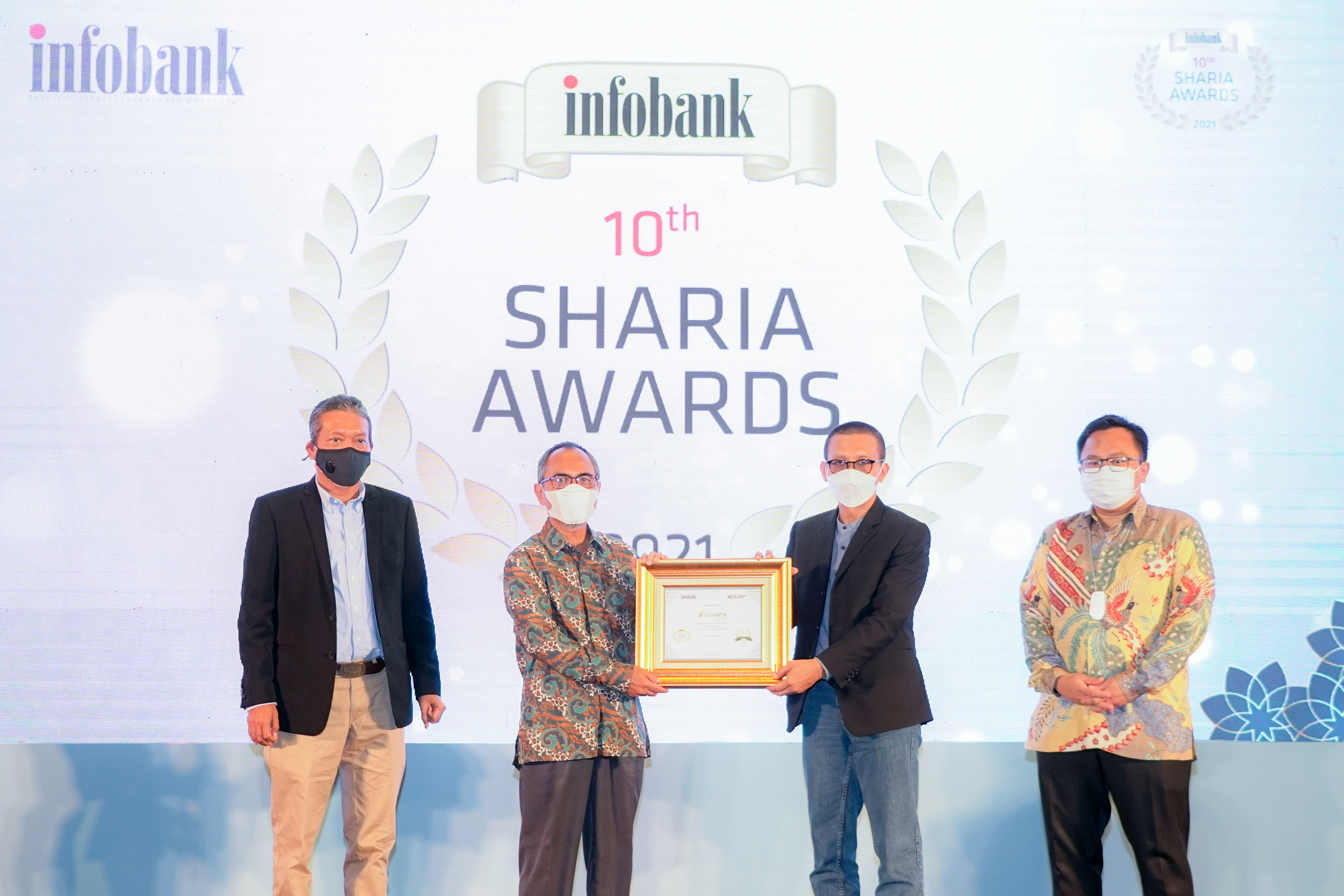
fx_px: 1419
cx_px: 672
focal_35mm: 38
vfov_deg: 35.1
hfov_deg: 50.7
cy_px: 448
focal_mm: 38
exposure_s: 1/100
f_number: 4
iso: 1250
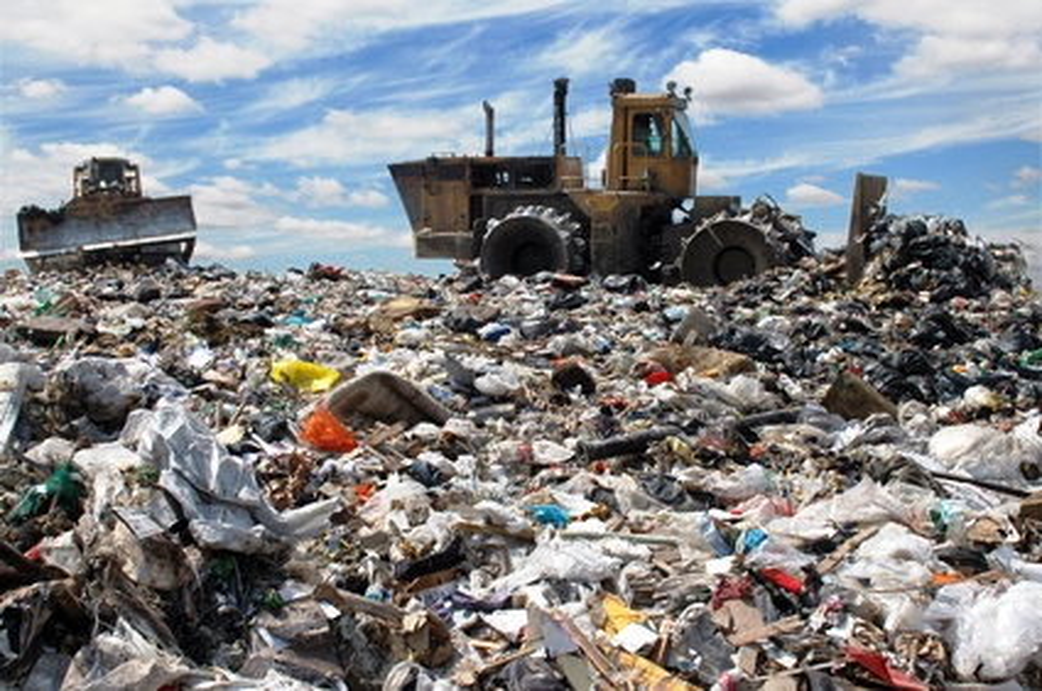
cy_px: 346
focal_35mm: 72
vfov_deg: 18.9
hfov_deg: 28.1
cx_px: 521
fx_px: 2081
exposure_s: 1/400
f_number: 10
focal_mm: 48
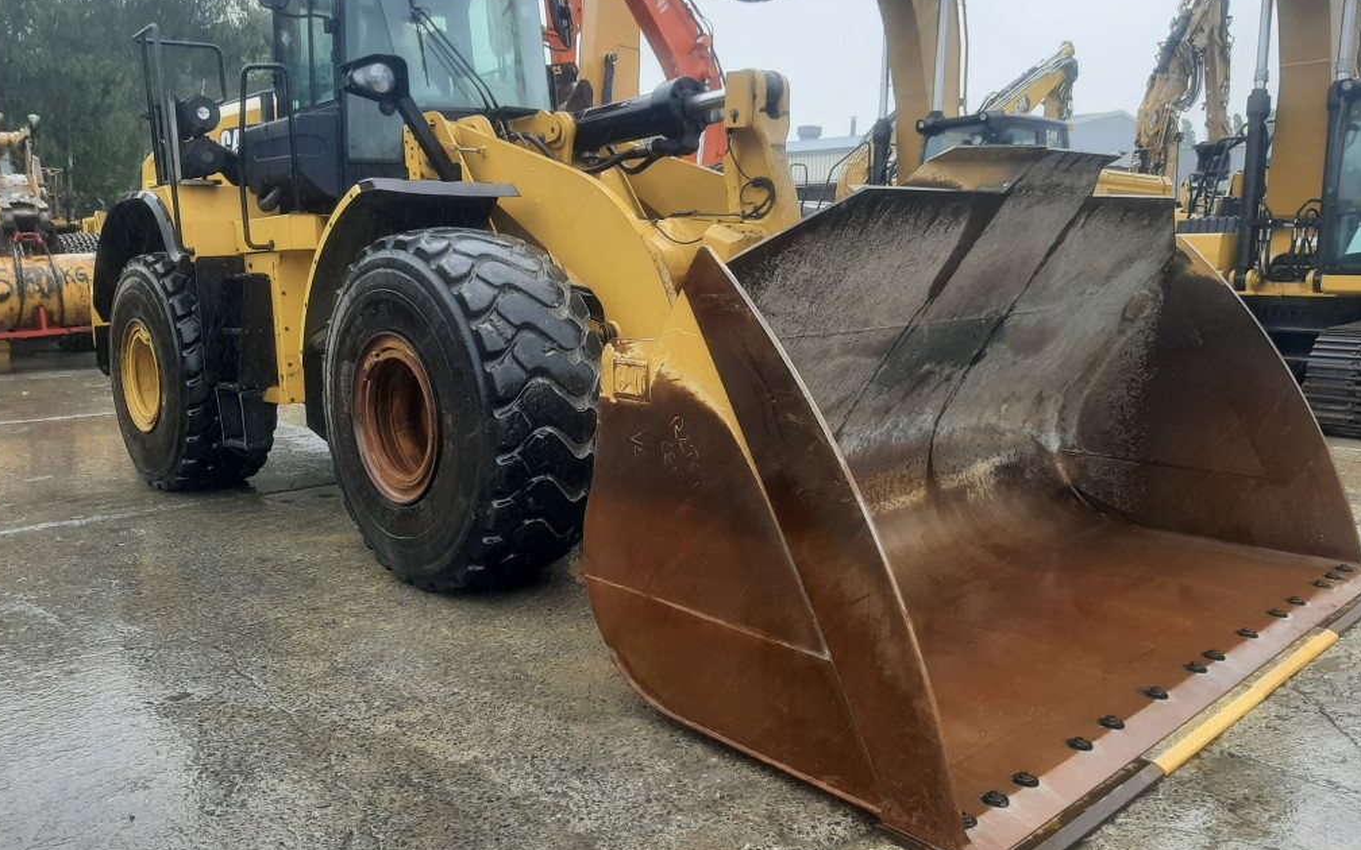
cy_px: 391
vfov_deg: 44.5
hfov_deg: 66.5
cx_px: 675
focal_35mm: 28
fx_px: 1039
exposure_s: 1/188
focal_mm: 3.93
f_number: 1.7
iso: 40
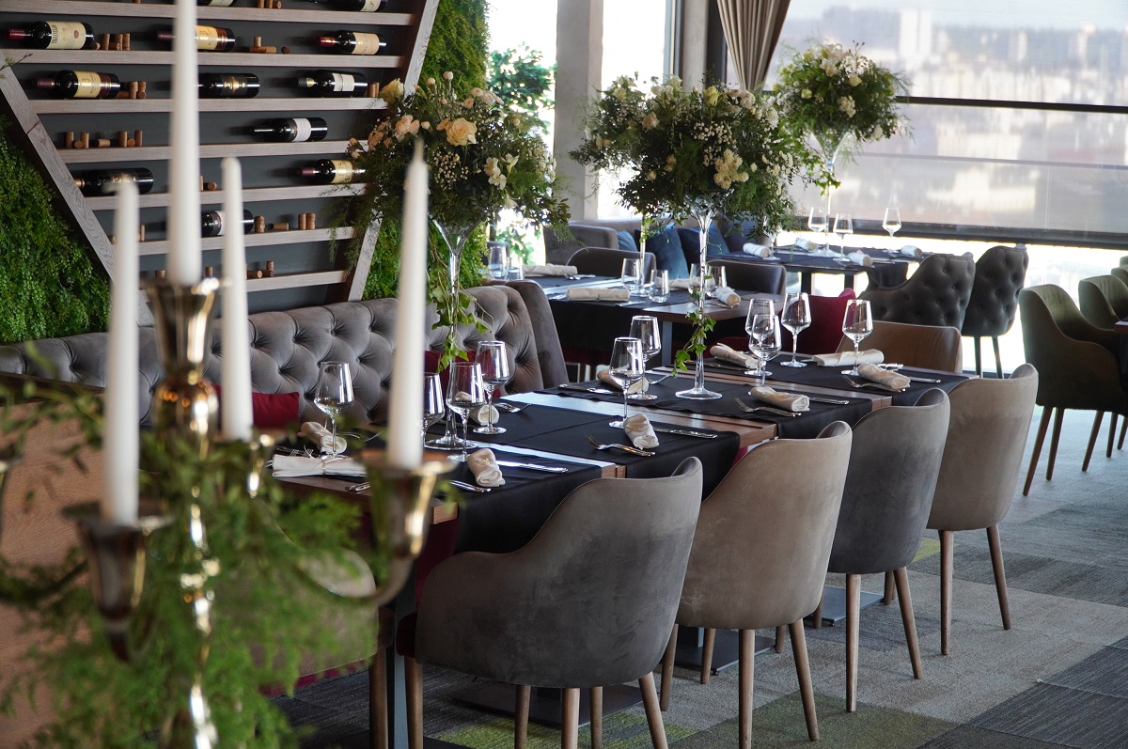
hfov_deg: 33.4
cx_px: 564
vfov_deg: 22.6
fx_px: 1878
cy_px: 374
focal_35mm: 60
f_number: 4
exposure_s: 1/100
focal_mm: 40
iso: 640
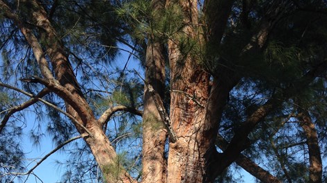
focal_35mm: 49
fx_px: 425
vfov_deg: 23.3
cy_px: 188
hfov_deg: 42.1
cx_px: 166
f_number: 2.4
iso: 50
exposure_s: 1/1063
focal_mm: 4.12
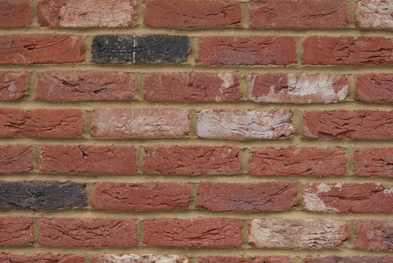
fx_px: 939
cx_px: 241
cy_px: 175
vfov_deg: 15.9
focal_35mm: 86
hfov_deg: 23.6
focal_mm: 55
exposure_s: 1/200
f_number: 3.5
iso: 80
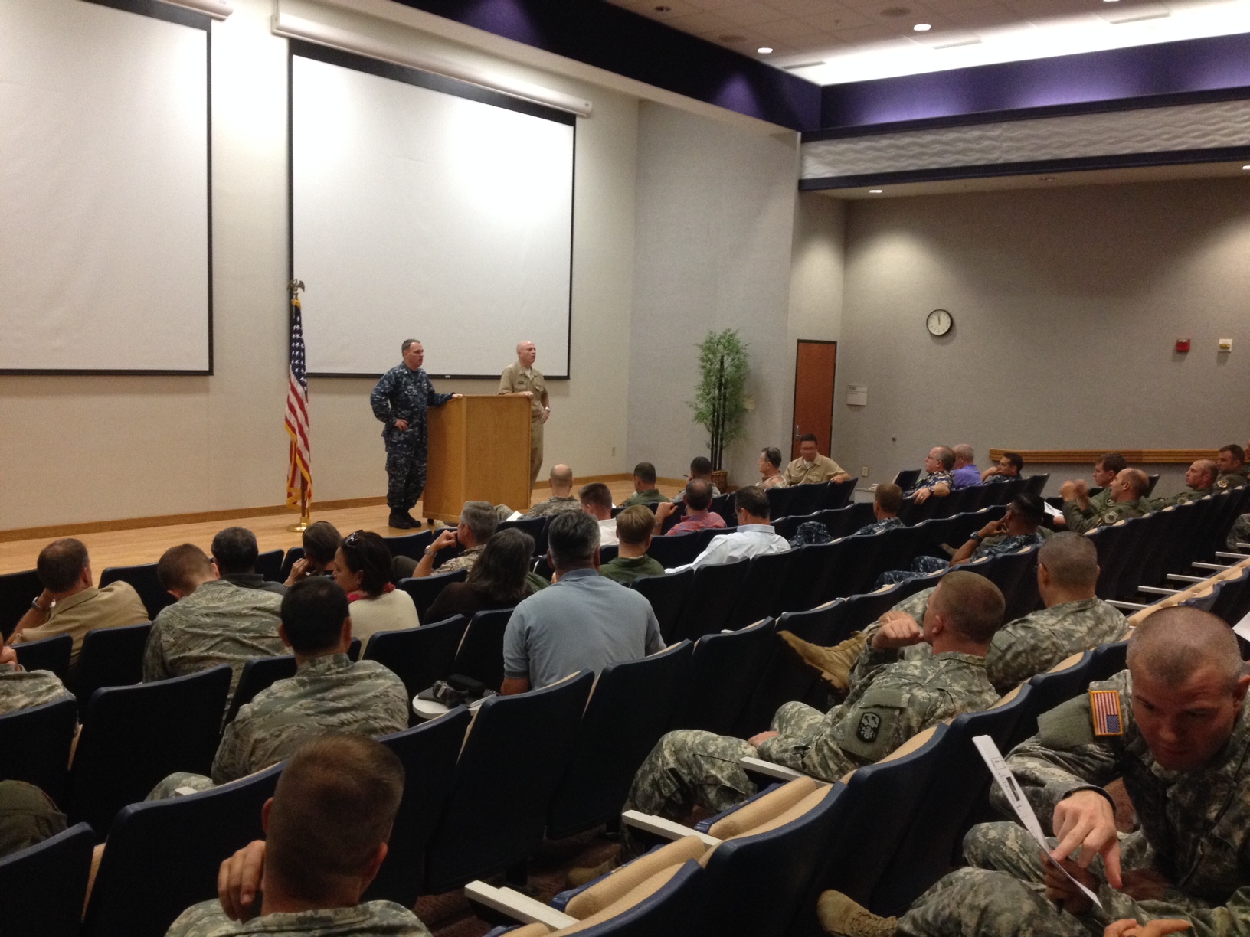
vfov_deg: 40.7
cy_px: 468
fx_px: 1264
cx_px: 625
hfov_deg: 52.6
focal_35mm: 35
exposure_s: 1/20
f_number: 2.4
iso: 250
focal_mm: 4.28
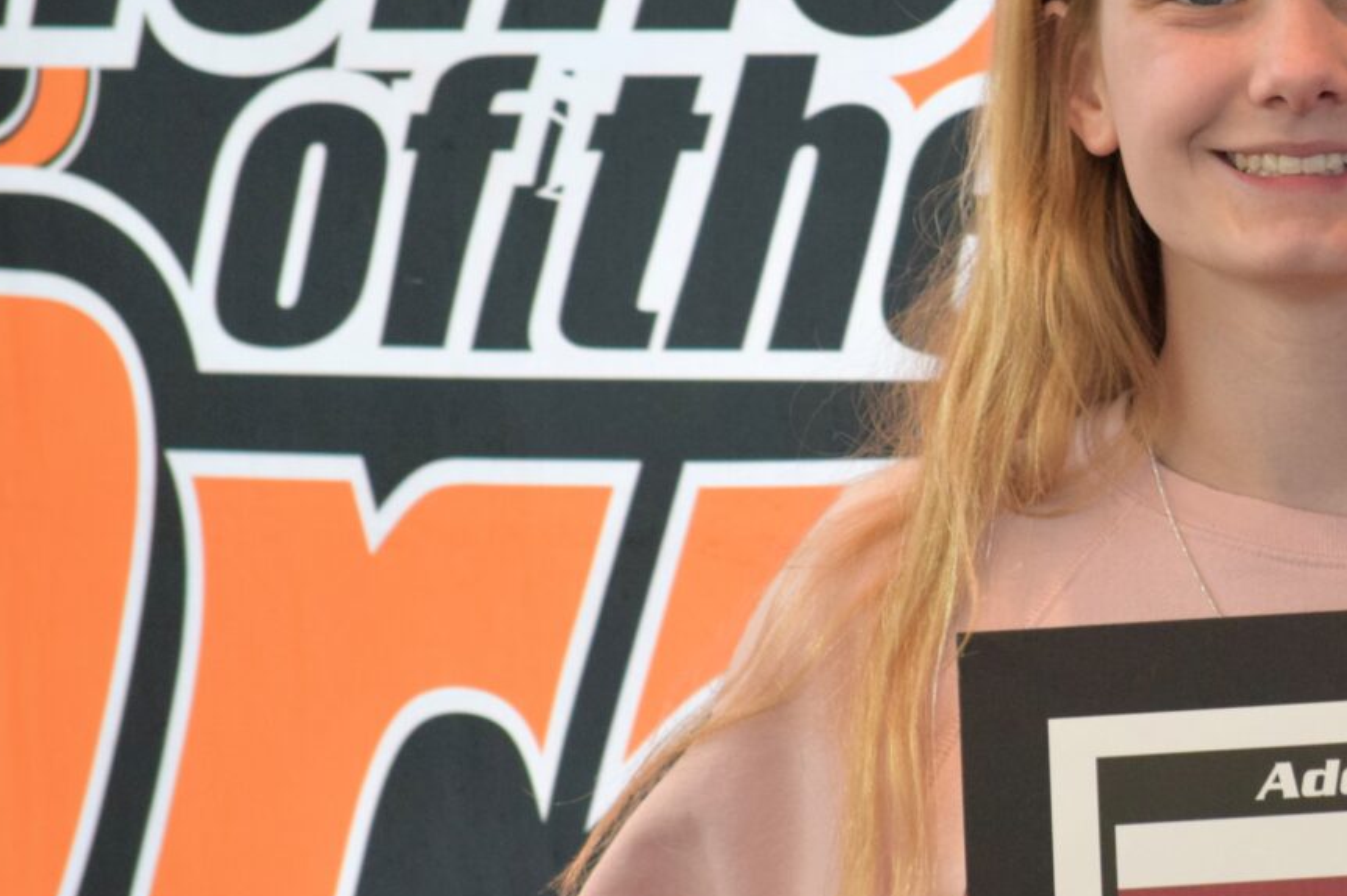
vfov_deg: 2.3
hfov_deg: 3.4
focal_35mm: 606
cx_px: 1325
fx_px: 22665
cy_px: 561
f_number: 5.3
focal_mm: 170
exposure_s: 1/160
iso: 800
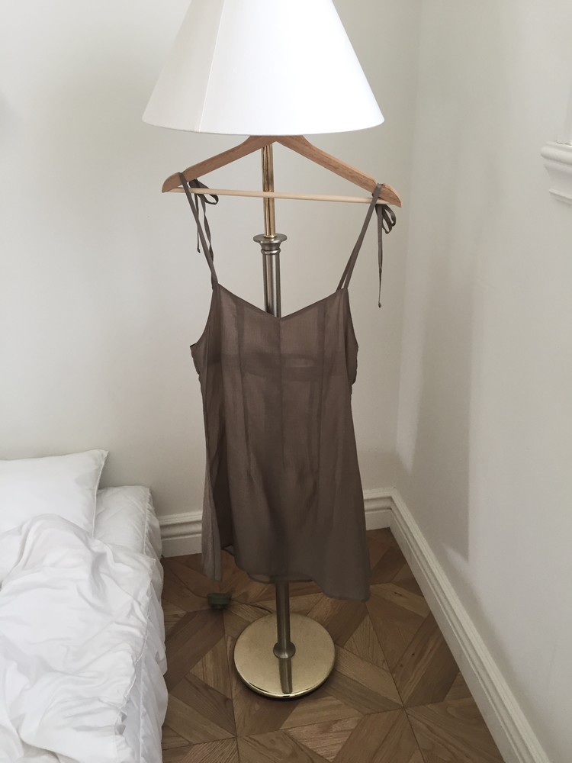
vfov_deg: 61.7
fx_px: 639
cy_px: 382
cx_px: 286
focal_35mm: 29
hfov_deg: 48.2
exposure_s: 1/30
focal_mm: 4.15
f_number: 2.2
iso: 80
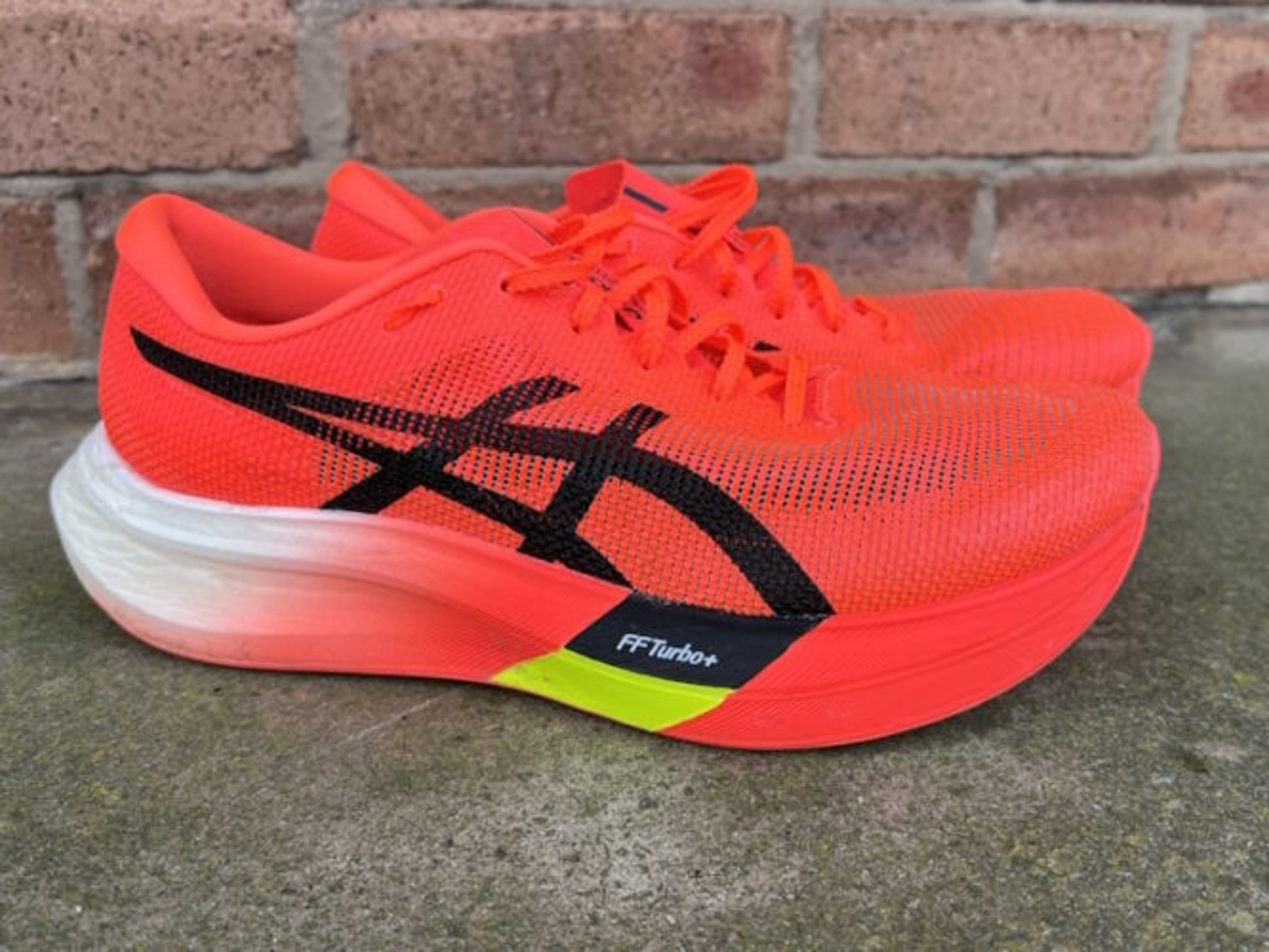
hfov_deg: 67.3
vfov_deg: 53.1
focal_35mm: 26
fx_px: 953
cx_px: 634
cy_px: 476
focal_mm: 5.7
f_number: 1.5
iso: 50
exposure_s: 1/581
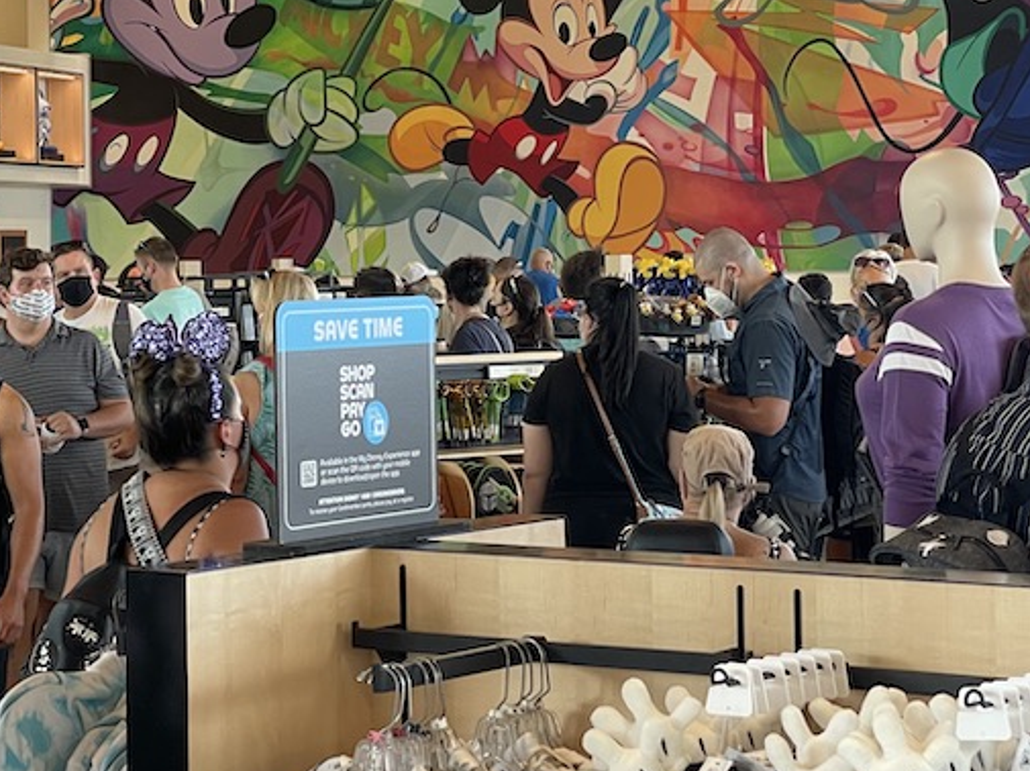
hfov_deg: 19.4
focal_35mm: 101
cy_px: 207
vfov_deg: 14.6
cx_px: 402
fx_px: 3003
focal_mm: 6
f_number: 2
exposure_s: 1/121
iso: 125
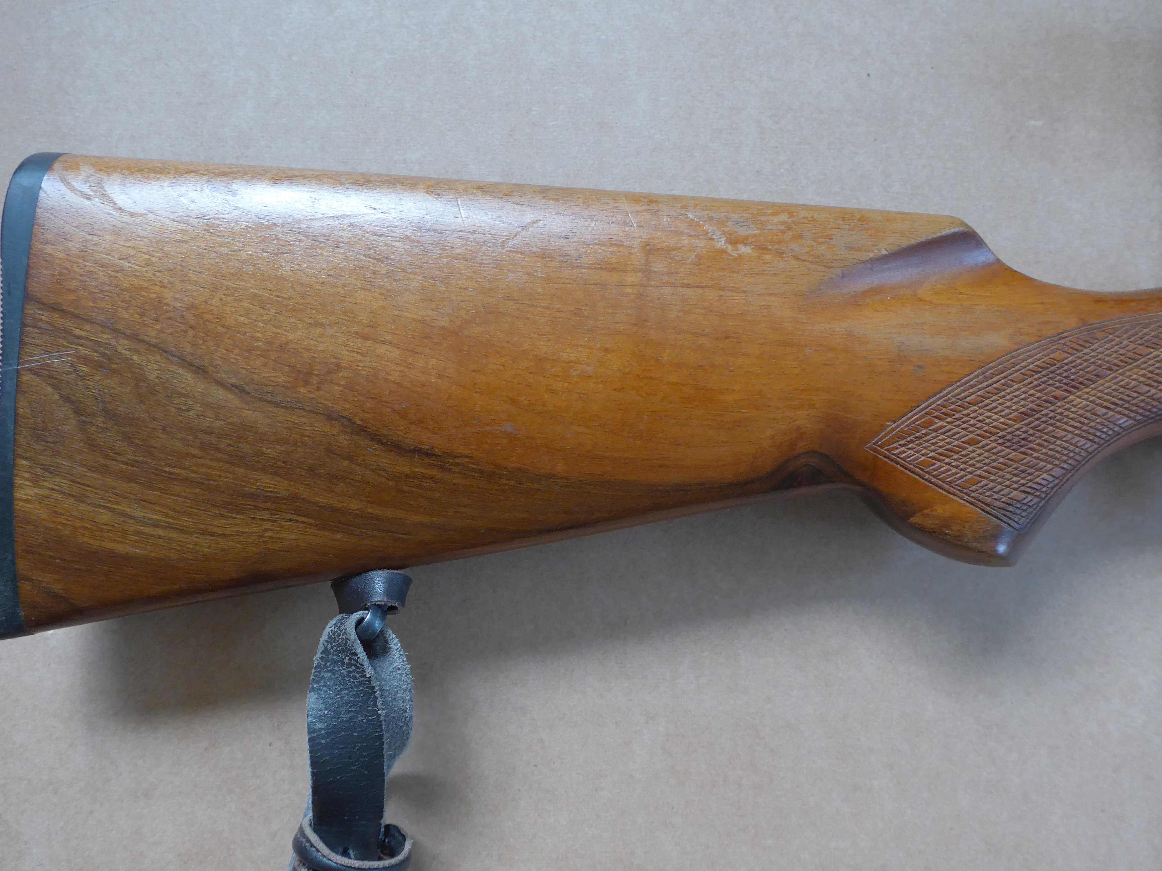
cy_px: 449
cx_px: 609
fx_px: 1041
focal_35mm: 31
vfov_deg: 45.4
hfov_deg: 58.3
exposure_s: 1/60
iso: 320
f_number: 2
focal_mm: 6
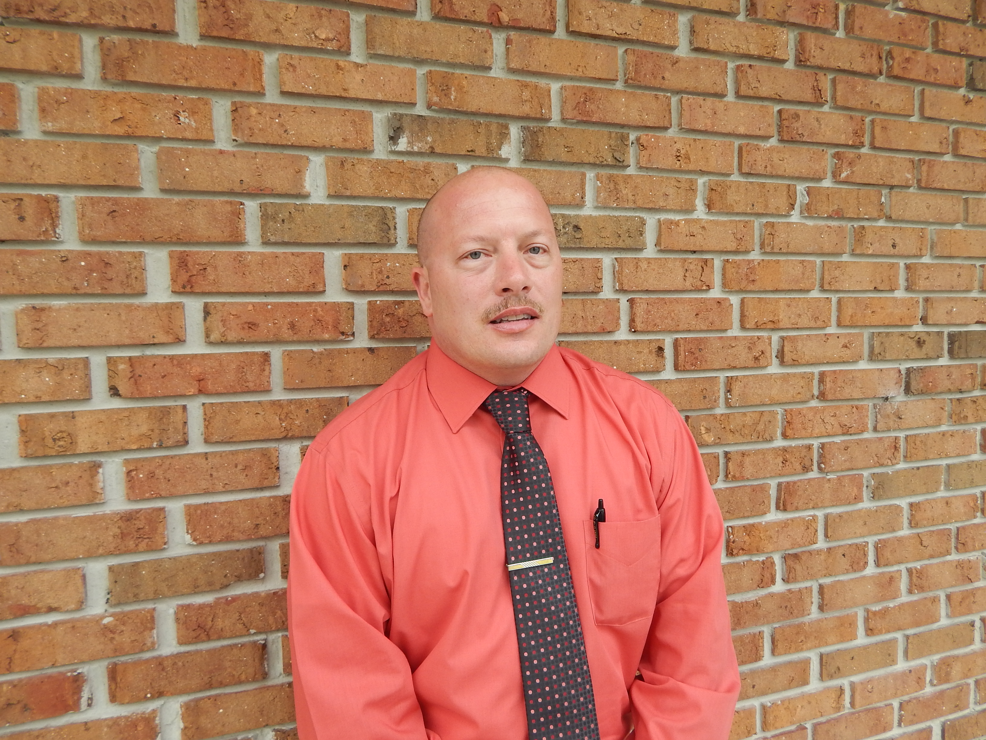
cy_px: 370
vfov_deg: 58.9
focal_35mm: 23
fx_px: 655
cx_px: 493
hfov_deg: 73.9
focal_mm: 4
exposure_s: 1/50
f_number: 3
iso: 125
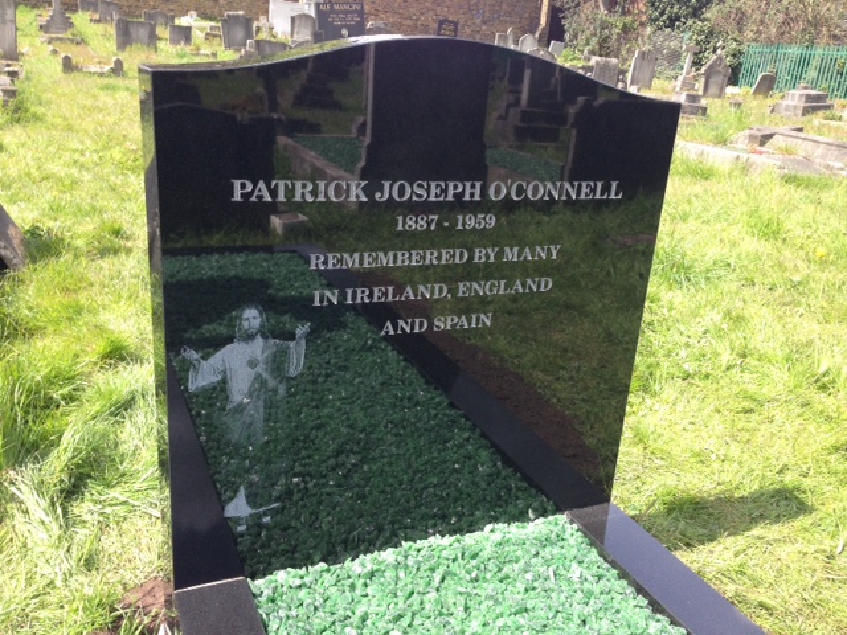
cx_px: 424
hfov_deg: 55.4
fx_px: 807
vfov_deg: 42.9
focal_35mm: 33
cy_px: 318
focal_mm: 4.12
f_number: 2.4
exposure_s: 1/411
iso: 50
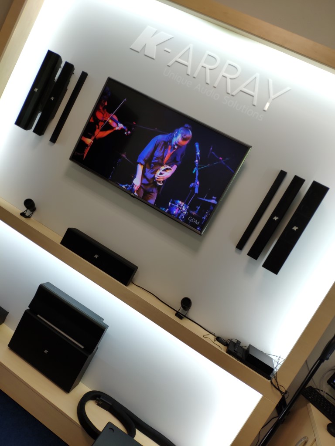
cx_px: 168
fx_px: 271
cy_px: 223
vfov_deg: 79.0
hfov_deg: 63.4
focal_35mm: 21
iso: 100
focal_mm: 4.22
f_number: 1.8
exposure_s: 1/102
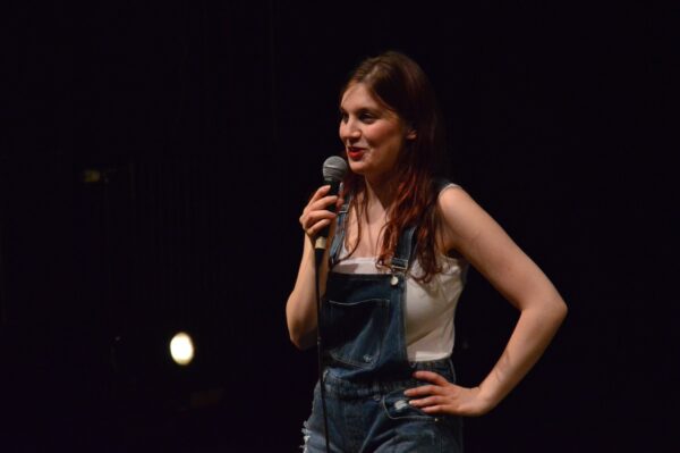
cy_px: 226
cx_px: 340
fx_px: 2972
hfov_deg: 13.1
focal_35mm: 158
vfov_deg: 8.7
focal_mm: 105
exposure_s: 1/200
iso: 6400
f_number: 5.6
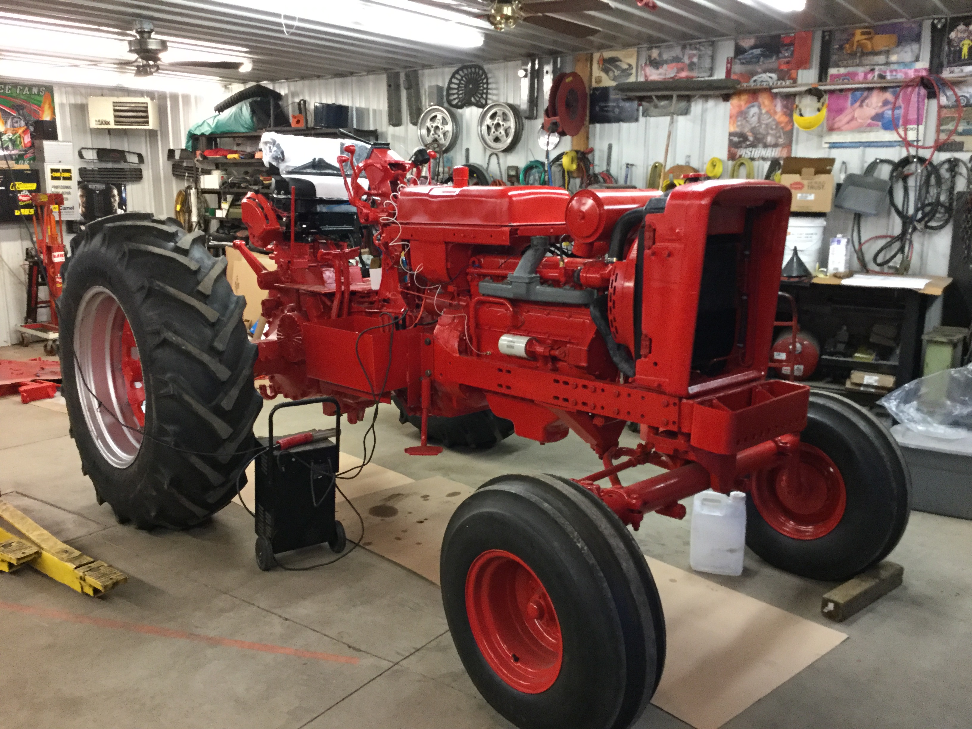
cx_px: 486
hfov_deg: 58.4
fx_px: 870
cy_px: 364
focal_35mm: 31
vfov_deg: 45.4
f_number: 2.4
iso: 250
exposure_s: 1/24
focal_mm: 3.3
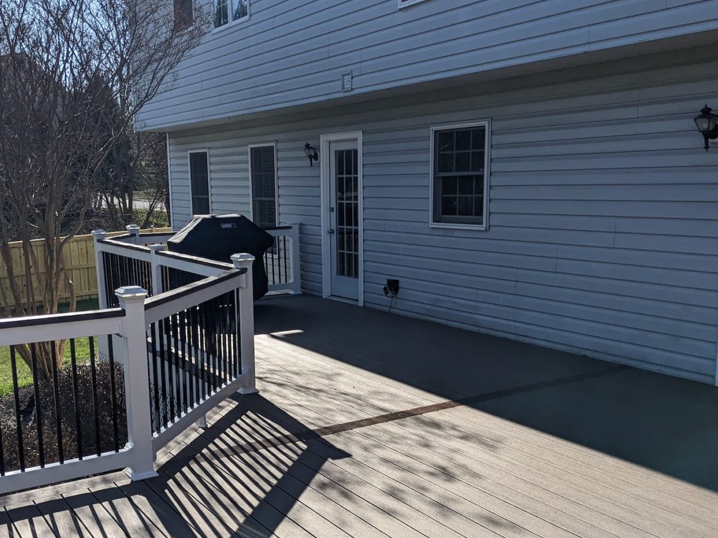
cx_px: 319
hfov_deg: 48.9
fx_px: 788
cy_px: 323
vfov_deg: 37.6
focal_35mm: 38
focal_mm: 4.38
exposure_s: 1/3906
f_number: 1.73
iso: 56
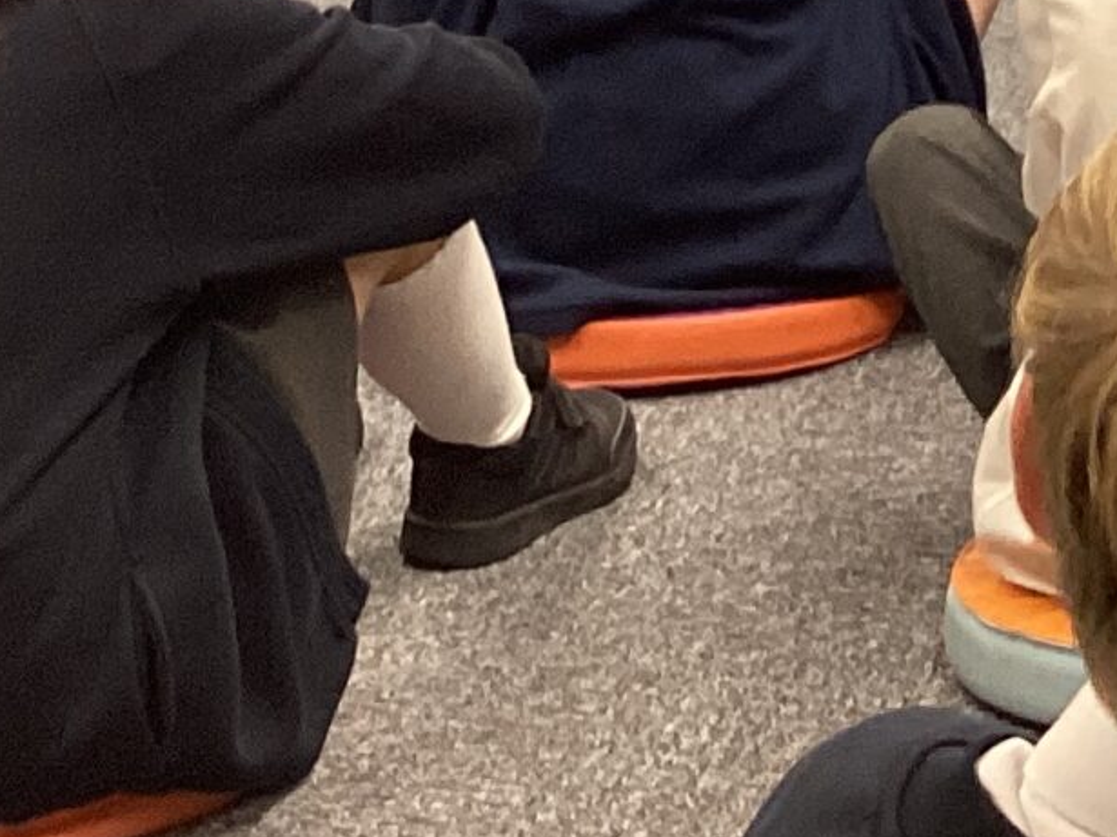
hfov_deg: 14.8
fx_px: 4162
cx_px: 1342
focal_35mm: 129
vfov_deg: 10.6
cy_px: -779
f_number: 2.4
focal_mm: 3.3
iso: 80
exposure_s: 1/50
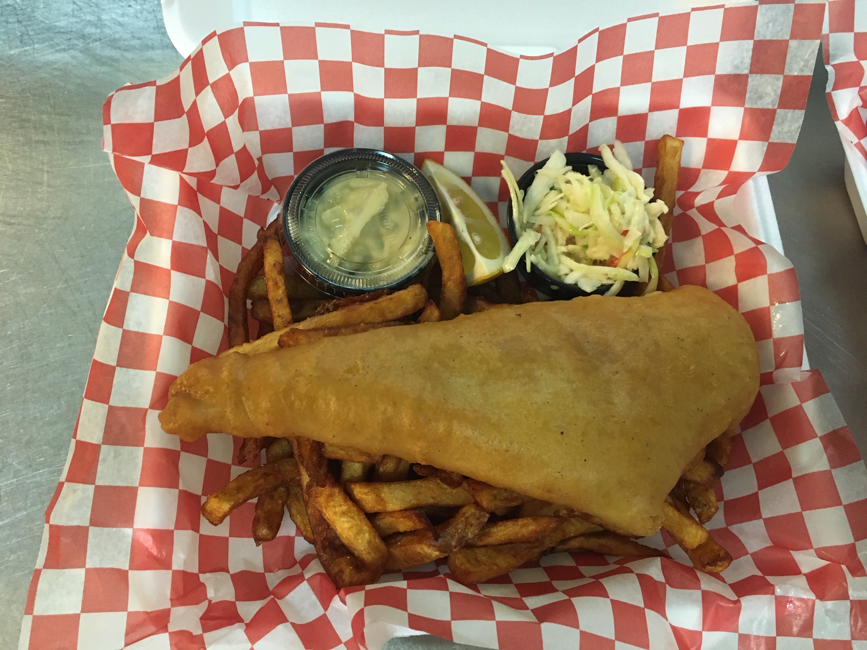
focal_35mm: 29
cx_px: 434
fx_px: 726
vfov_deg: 48.2
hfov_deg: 61.7
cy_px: 325
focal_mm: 4.15
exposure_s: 1/30
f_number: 2.2
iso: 160
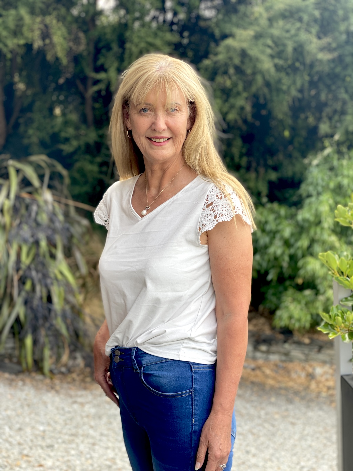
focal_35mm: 52
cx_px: 176
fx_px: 707
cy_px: 236
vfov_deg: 36.8
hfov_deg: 28.0
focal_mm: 6
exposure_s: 1/127
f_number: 2
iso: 20
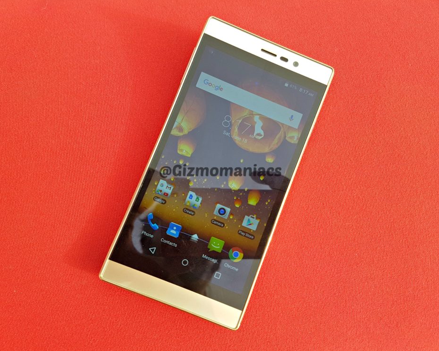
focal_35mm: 28
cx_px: 227
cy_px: 173
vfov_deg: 51.5
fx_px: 364
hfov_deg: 62.2
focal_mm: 4.2
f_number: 1.7
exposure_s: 1/372
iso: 40
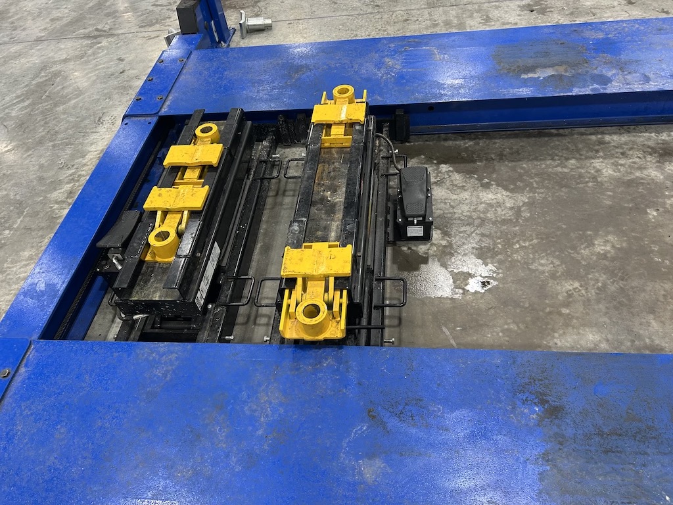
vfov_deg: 53.1
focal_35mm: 26
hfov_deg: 67.3
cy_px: 252
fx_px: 505
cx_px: 336
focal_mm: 5.7
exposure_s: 1/120
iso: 125
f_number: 1.5
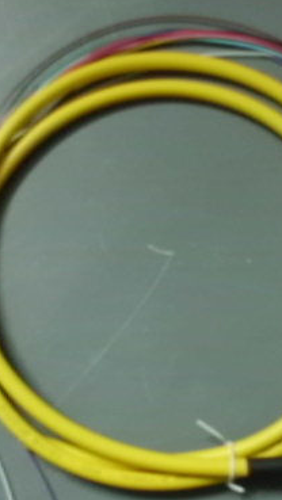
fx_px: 903
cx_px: 167
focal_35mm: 68
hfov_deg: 17.7
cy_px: 297
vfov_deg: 30.9
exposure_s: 1/5
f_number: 2.9
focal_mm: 6.3
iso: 400
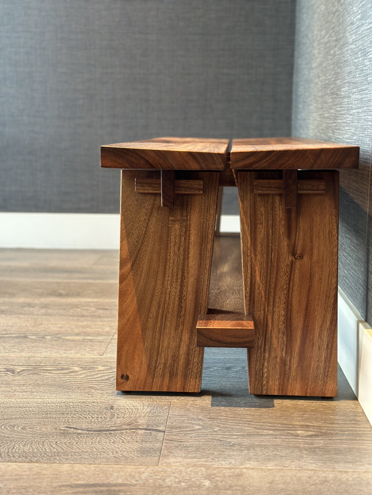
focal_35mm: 48
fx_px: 688
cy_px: 248
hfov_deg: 30.3
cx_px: 186
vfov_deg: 39.7
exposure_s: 1/40
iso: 400
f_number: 1.78
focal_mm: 6.86
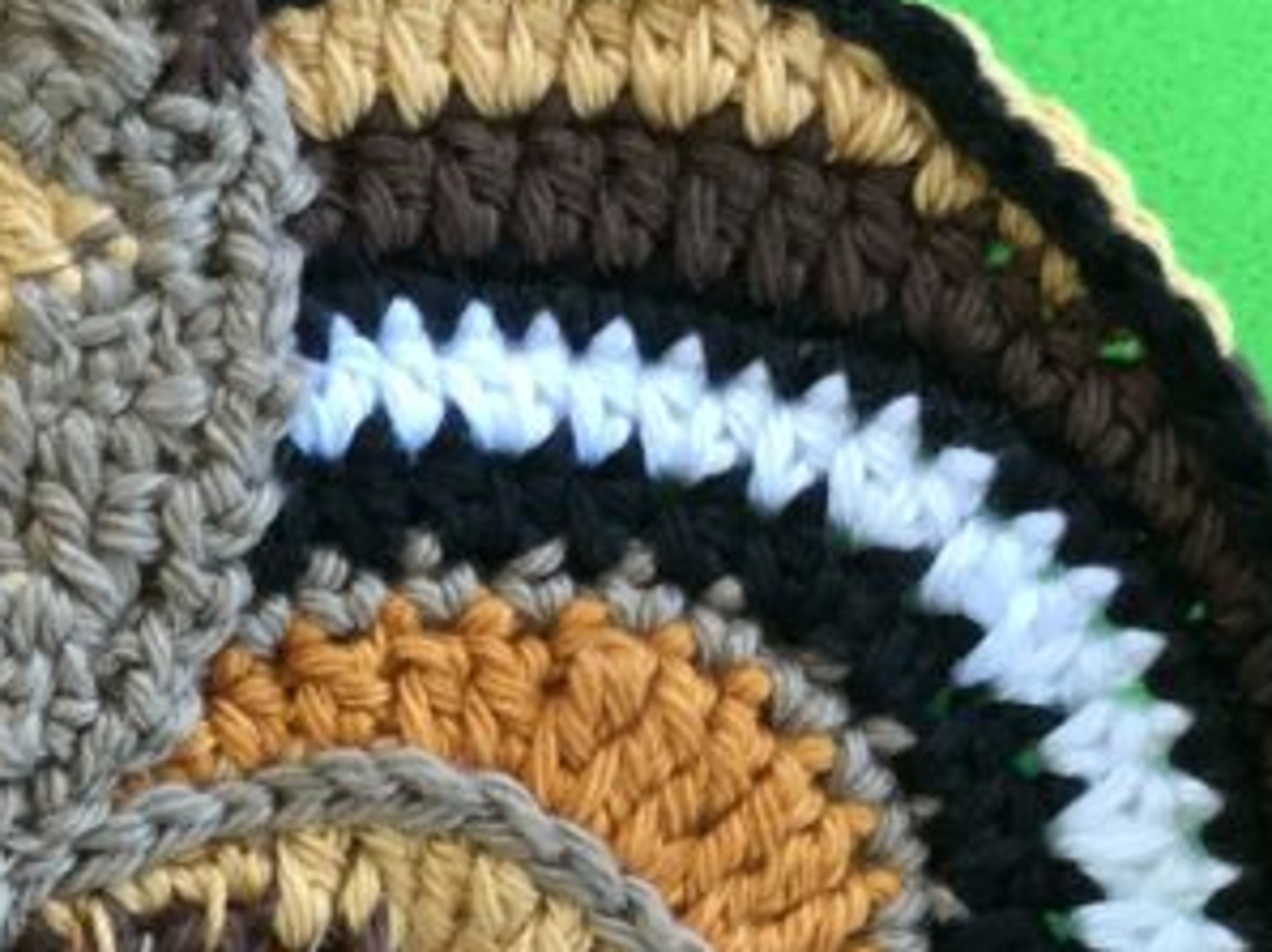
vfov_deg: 11.8
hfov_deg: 15.3
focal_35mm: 125
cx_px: -158
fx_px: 4590
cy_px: 798
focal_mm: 3.3
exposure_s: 1/33
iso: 40
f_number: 2.4
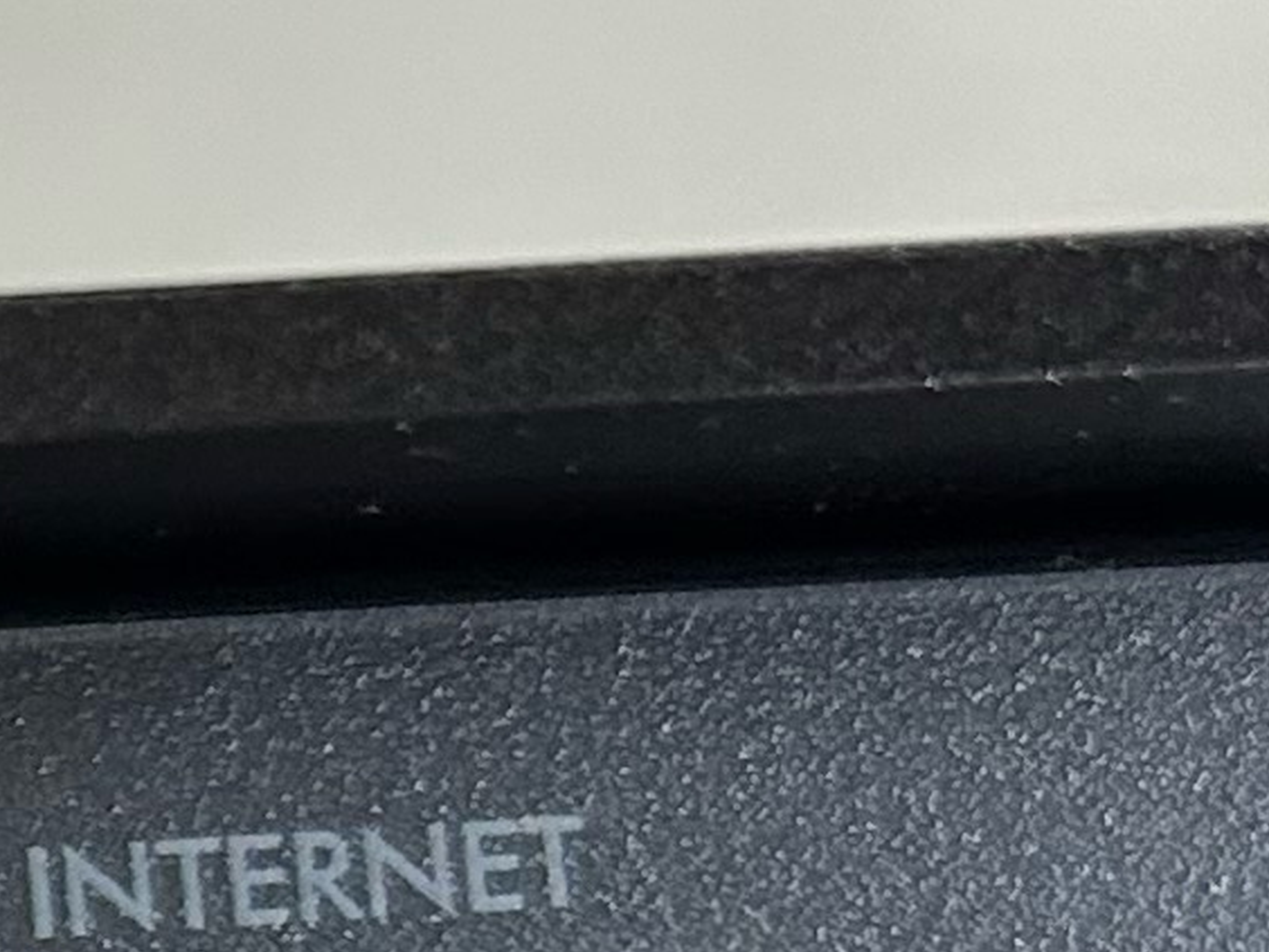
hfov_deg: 9.3
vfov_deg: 7.8
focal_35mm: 186
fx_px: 6819
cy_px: 1582
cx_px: -1919
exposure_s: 1/113
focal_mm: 5.7
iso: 125
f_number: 1.5
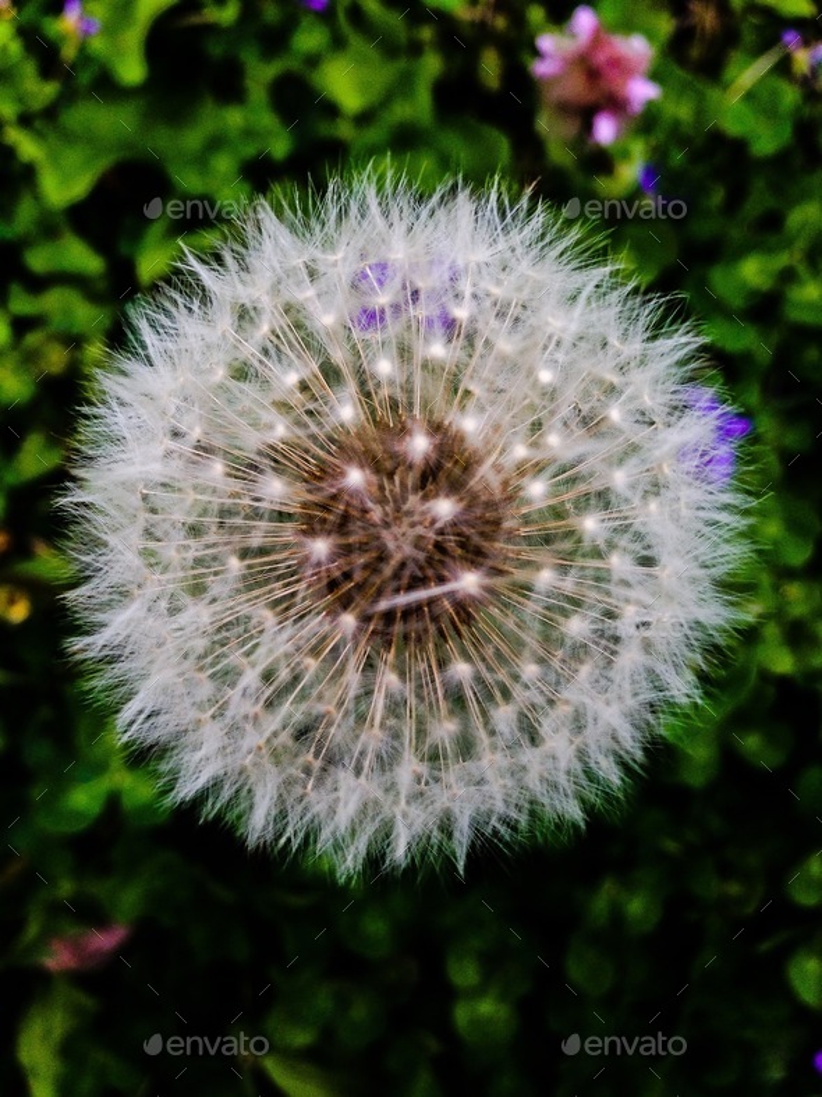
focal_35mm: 33
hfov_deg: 42.9
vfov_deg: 55.4
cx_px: 411
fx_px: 1045
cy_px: 548
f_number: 2.4
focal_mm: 4.12
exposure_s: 1/516
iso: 50
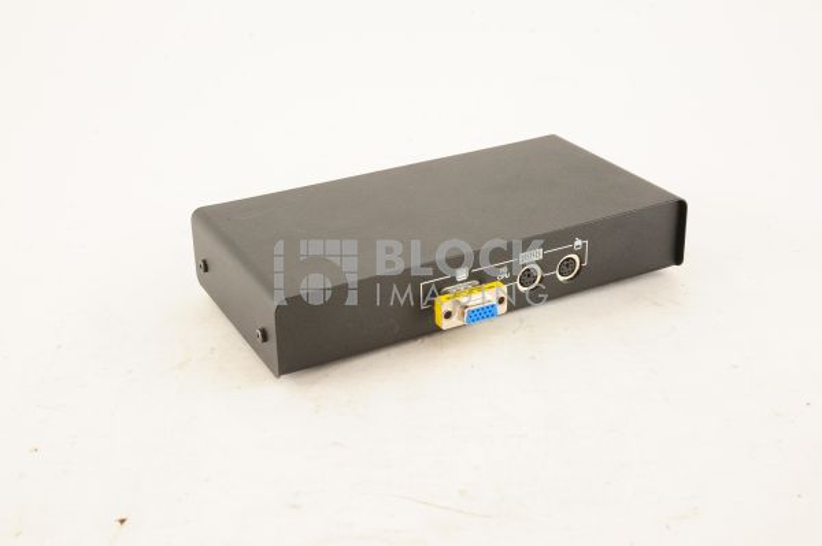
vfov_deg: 26.9
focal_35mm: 50
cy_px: 273
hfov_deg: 39.6
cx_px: 411
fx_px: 1141
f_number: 13
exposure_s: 1/160
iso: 1600
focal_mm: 50
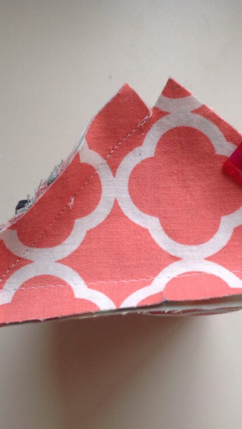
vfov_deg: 39.9
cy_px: 216
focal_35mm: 52
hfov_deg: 23.0
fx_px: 593
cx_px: 150
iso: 64
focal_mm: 4.28
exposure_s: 1/24
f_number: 2.4
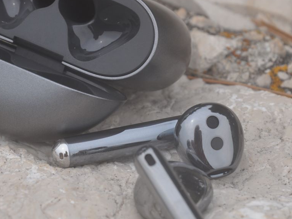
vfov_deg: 4.8
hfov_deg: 6.4
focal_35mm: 308
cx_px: 131
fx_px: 2599
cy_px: 86
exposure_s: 1/320
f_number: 9
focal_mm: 85
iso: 200
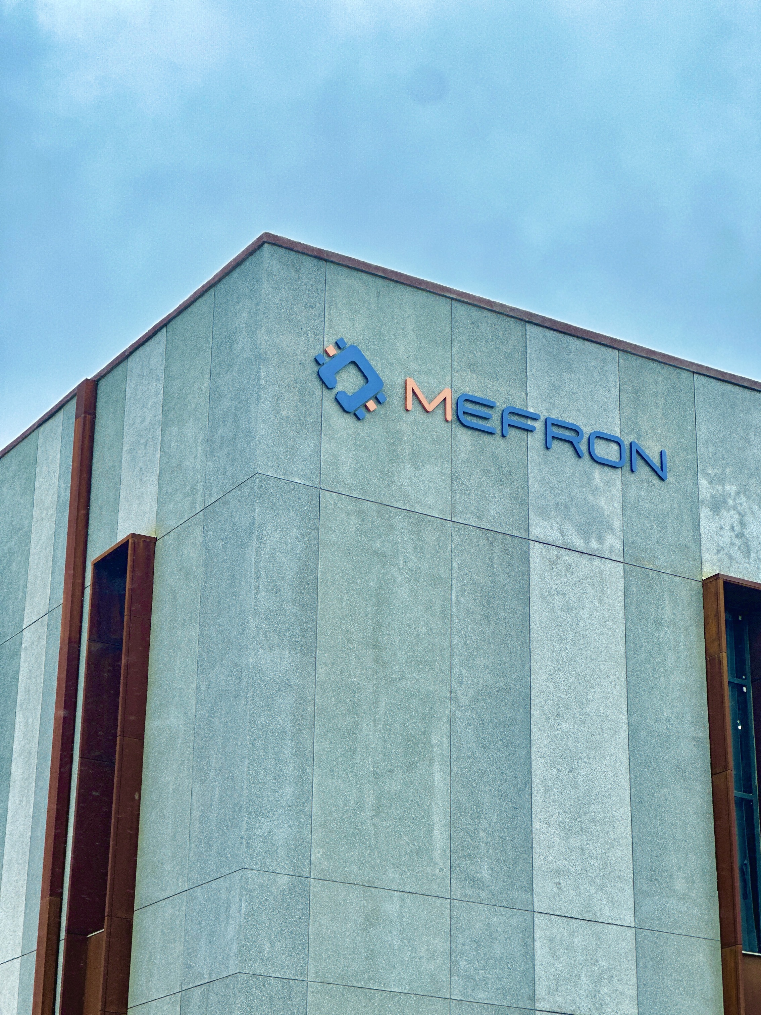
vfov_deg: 25.3
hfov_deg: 19.1
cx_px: 380
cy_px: 508
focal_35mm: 77
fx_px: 2257
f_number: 2.8
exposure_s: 1/410
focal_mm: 9
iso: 32
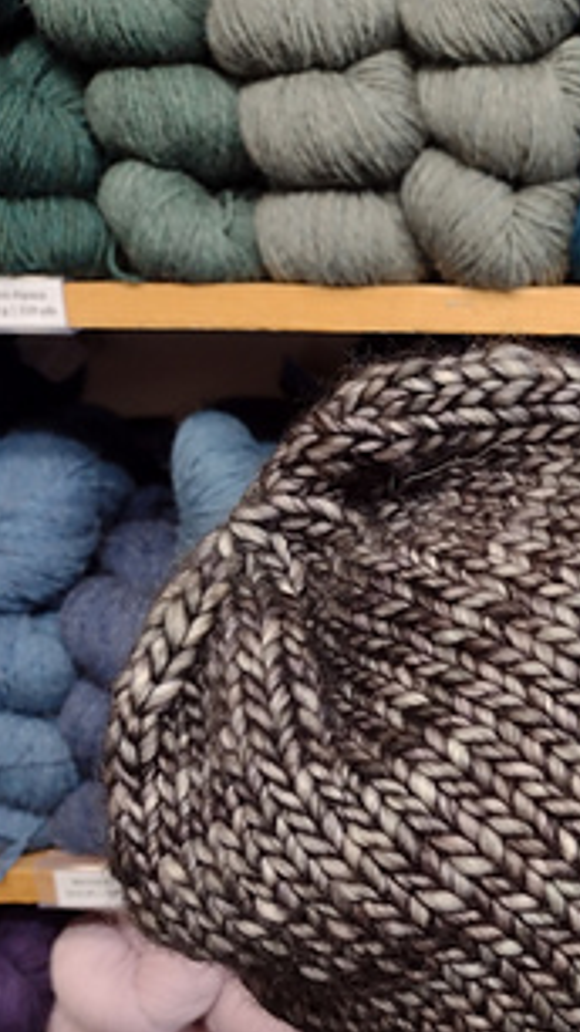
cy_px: 725
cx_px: 583
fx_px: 1313
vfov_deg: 42.1
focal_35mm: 48
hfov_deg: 23.8
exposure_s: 1/40
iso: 246
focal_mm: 4.71
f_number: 1.7
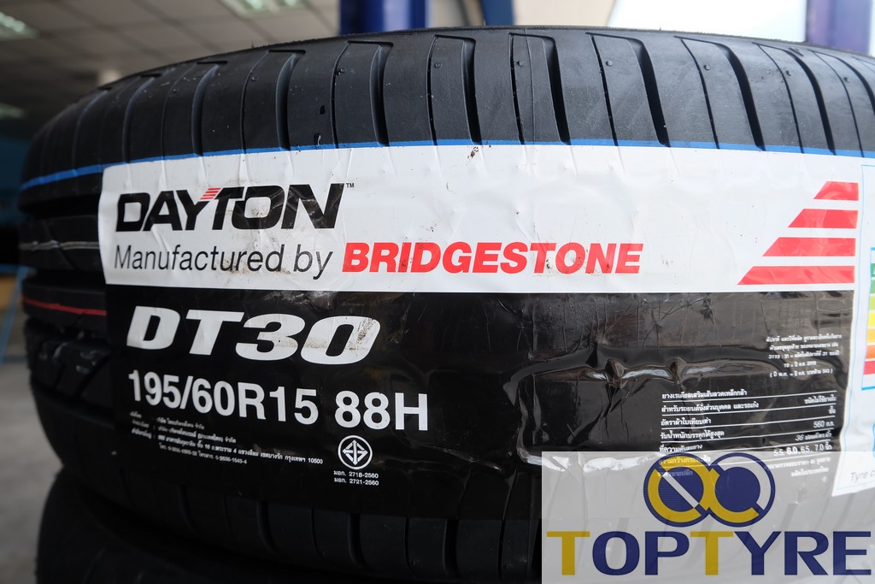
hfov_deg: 73.7
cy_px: 292
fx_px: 583
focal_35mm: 24
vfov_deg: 53.1
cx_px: 438
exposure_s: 1/160
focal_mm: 16
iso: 400
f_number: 5.6
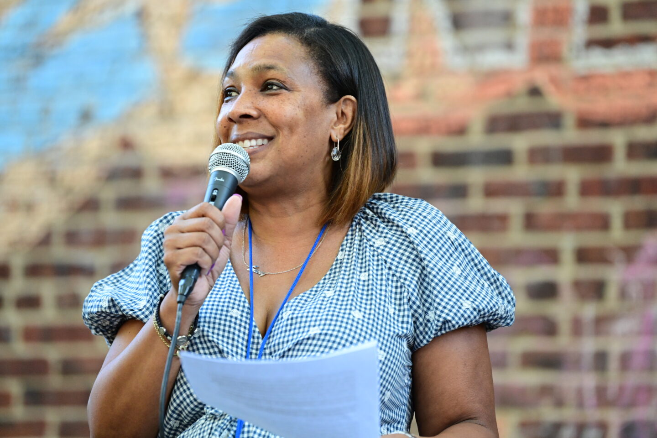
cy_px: 219
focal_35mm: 185
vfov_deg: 7.4
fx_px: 3376
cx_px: 328
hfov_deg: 11.1
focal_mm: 185
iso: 2500
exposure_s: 1/320
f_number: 3.5
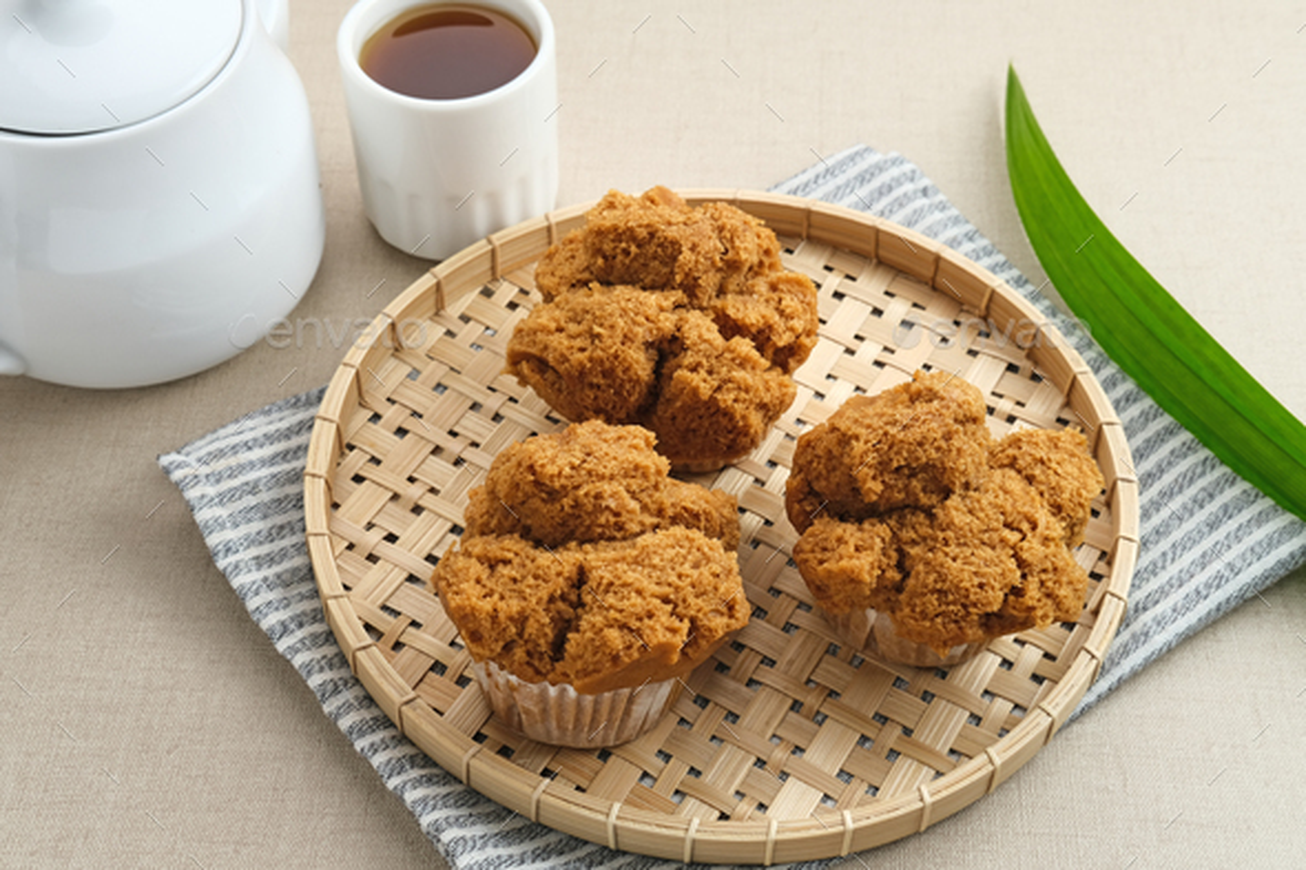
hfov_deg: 37.5
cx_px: 653
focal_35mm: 53
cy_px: 435
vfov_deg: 25.5
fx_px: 1922
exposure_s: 1/180
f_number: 10
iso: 250
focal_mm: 35
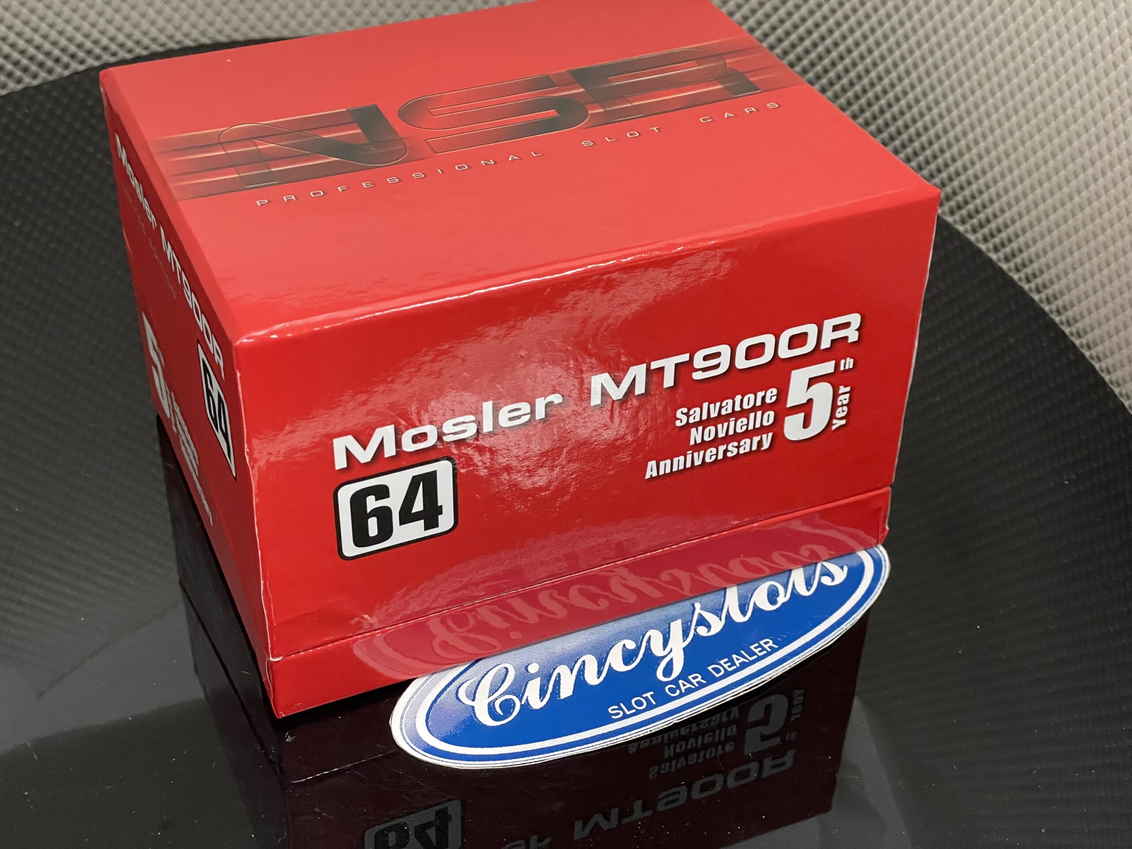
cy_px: 424
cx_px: 566
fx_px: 1700
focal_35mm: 52
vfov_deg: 28.0
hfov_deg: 36.8
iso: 800
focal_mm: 6
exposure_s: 1/60
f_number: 2
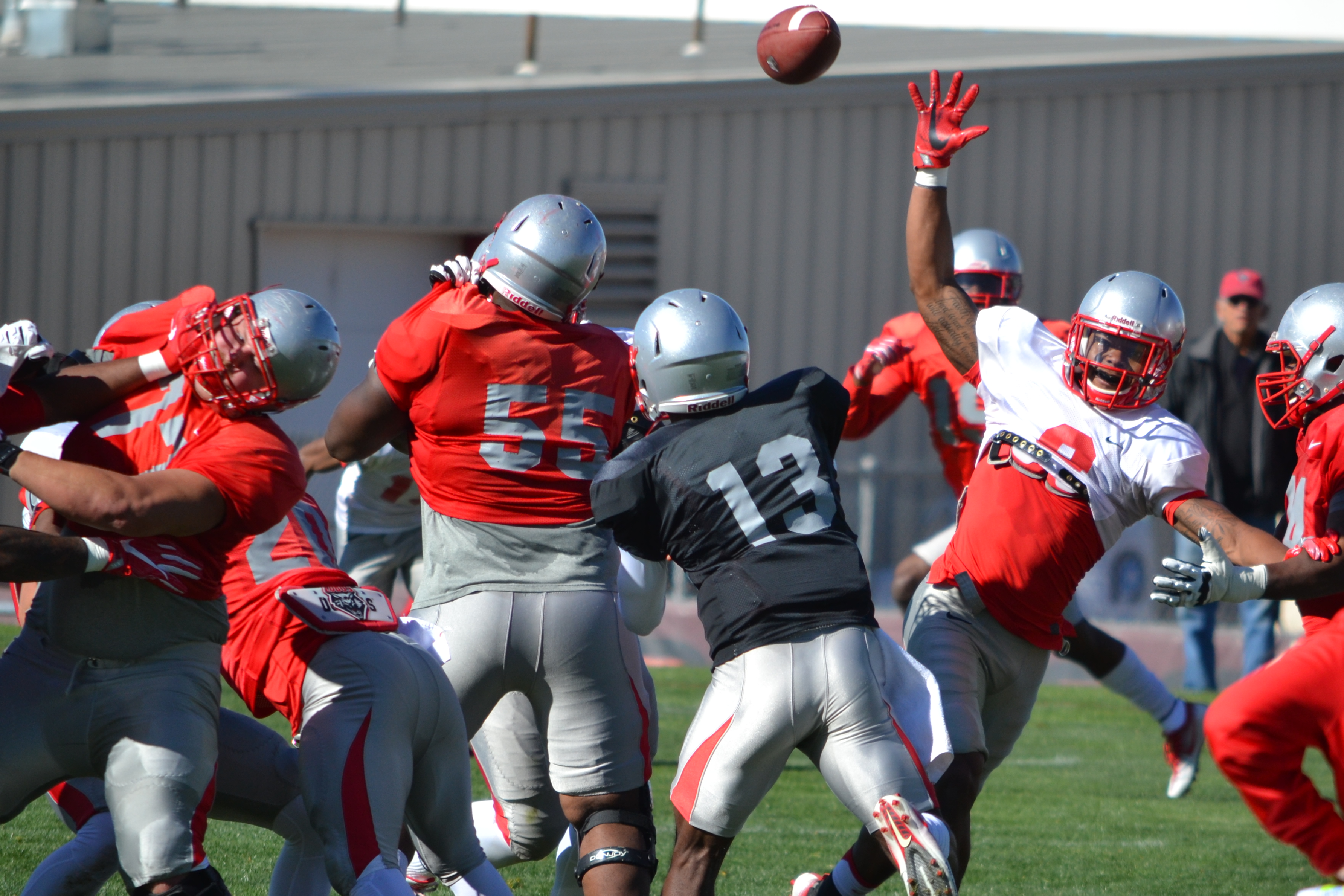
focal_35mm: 581
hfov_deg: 3.5
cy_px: 477
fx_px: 21688
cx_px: 829
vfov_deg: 2.4
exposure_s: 1/1600
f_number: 6.3
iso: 400
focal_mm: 300
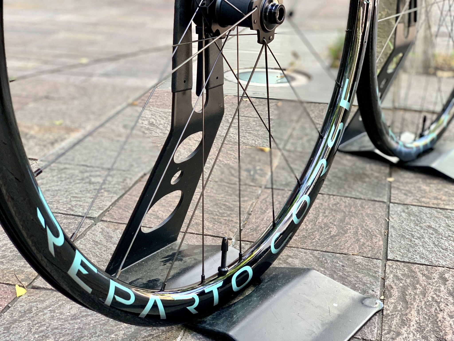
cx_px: 227
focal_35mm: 52
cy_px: 170
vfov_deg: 28.0
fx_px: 682
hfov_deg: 36.8
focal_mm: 6
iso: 100
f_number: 2.4
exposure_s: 1/122
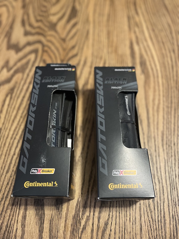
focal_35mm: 26
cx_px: 90
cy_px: 120
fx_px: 179
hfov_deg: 53.1
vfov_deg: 67.3
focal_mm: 4.2
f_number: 1.6
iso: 500
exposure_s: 1/40
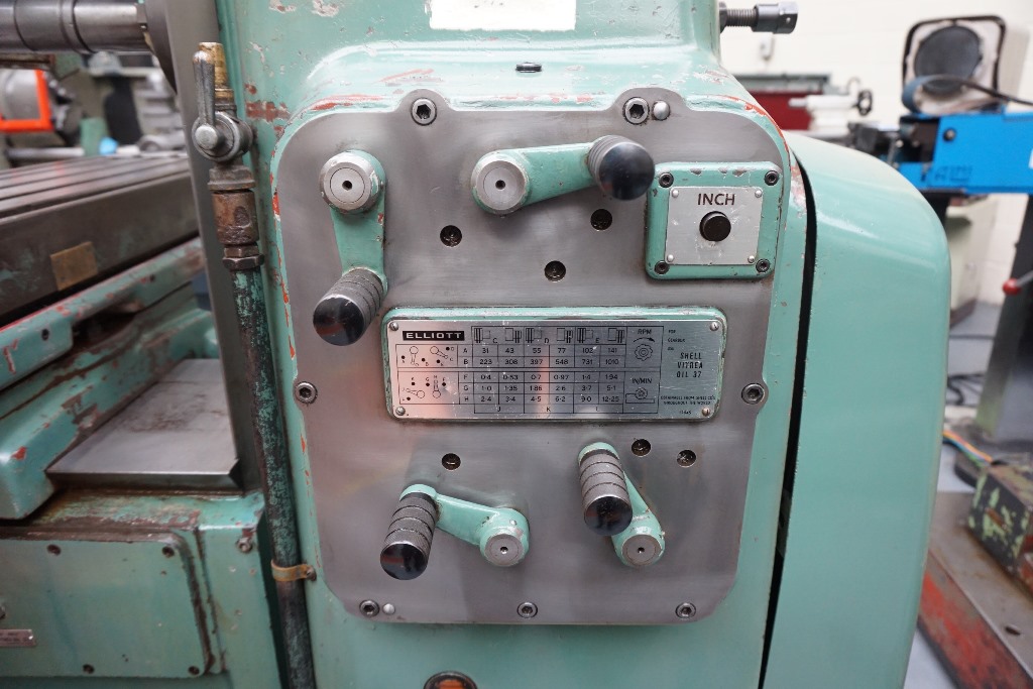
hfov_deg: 73.7
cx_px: 516
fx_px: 689
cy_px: 344
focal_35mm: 24
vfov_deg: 53.1
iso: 1000
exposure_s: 1/60
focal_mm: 16
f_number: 4
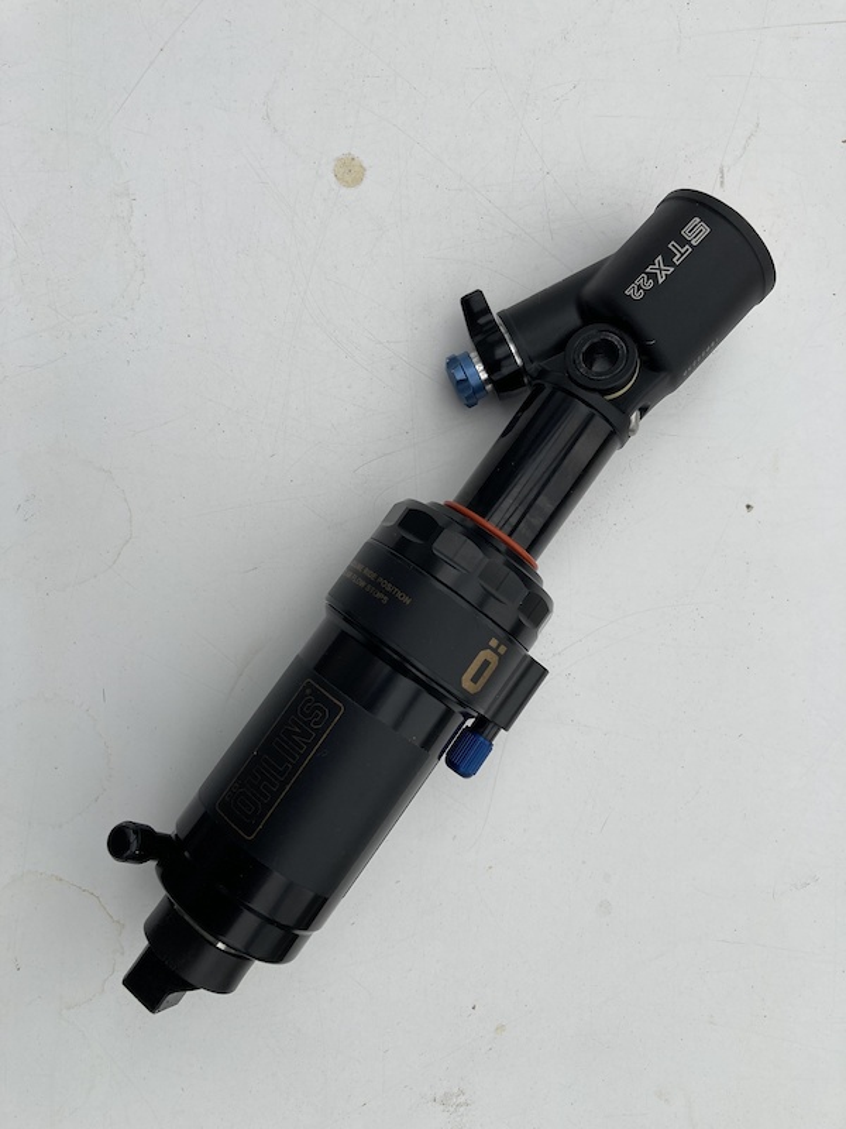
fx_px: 912
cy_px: 564
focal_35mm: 28
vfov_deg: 63.4
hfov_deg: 49.7
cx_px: 423
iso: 20
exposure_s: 1/600
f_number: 1.8
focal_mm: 3.99
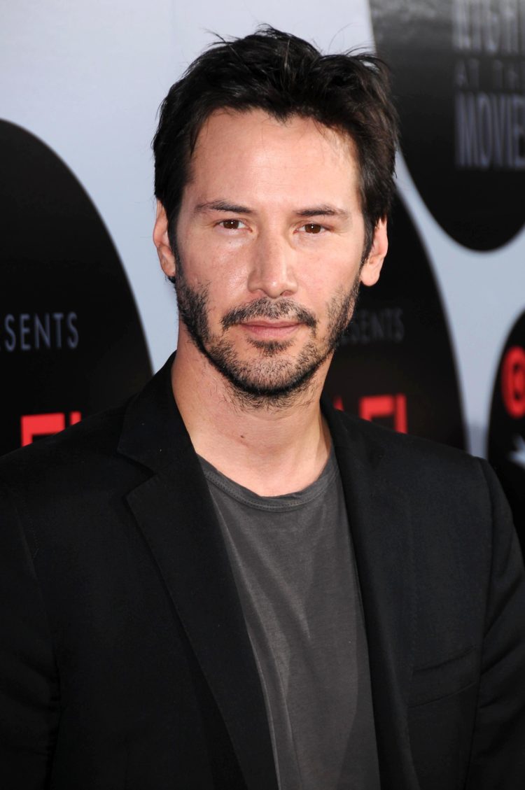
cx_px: 262
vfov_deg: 6.9
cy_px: 395
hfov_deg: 4.6
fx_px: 6578
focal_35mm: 300
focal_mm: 200
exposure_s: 1/160
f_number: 6.3
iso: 200
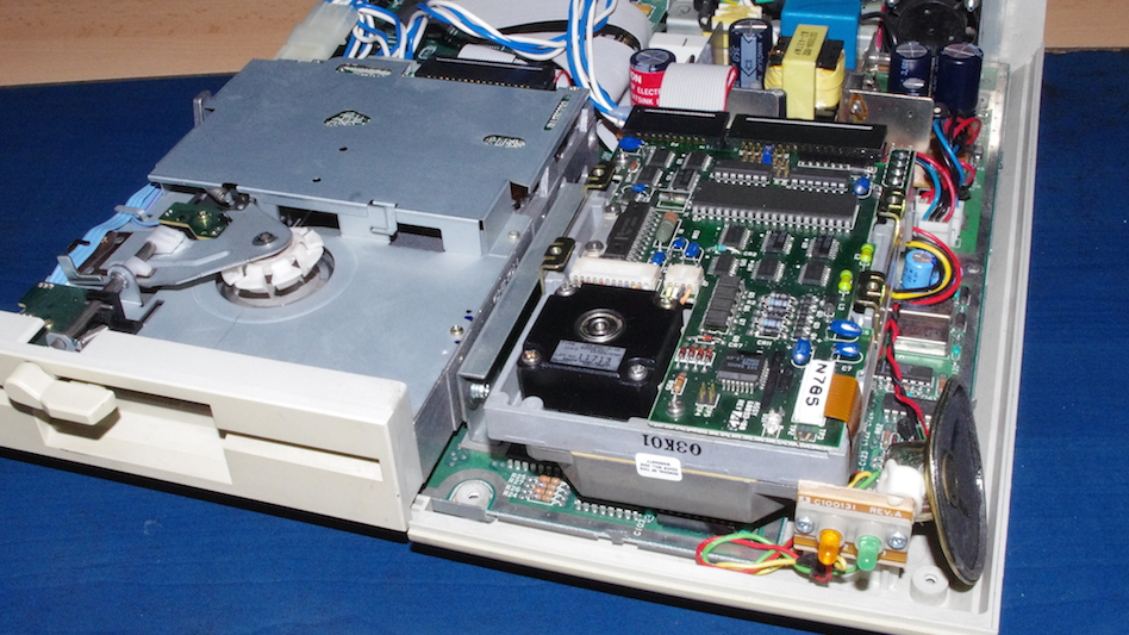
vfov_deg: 26.0
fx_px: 1375
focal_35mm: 46
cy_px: 278
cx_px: 592
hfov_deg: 44.6
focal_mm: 23.13
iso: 3200
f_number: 25
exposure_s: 1/90
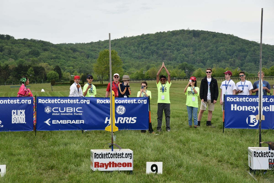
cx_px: 137
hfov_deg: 18.3
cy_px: 92
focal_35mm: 112
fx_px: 853
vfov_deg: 12.2
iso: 200
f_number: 9
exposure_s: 1/320
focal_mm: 112
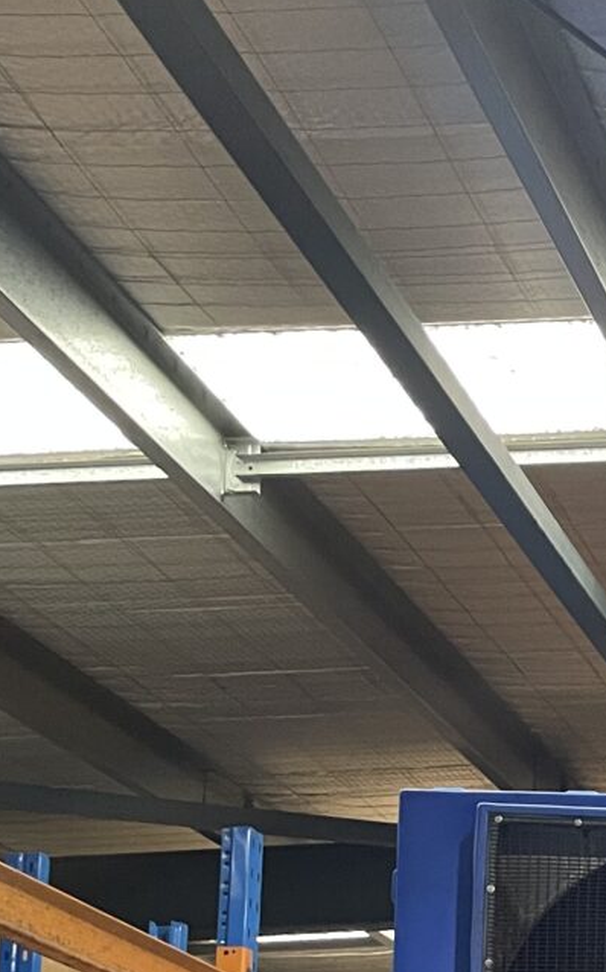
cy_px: 1030
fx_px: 2196
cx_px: 1287
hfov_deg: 13.1
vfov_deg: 23.6
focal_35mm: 83
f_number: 1.6
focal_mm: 4.2
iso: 250
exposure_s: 1/50
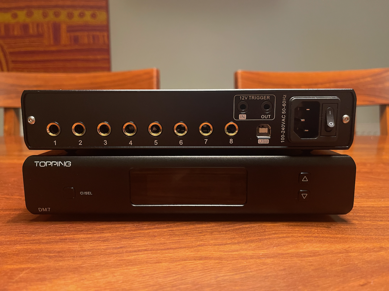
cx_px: 194
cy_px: 146
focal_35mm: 25
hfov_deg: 69.4
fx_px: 281
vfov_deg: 54.9
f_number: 1.6
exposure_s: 1/25
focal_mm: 5.1
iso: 640
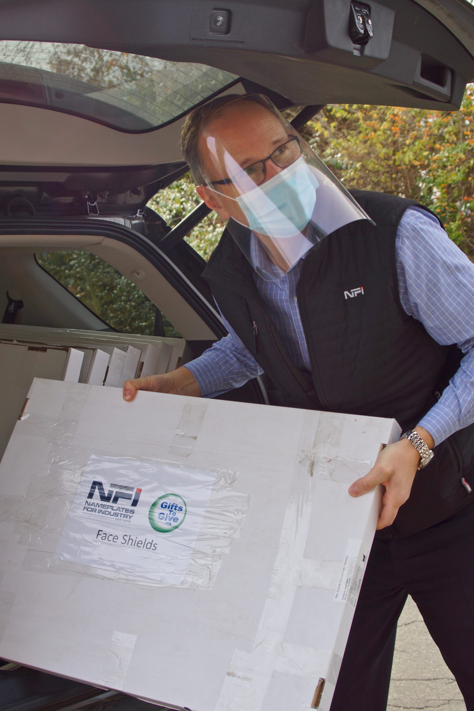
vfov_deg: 37.2
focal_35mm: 54
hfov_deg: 25.3
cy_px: 359
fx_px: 1057
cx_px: 234
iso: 100
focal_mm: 35
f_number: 5.6
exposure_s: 1/125
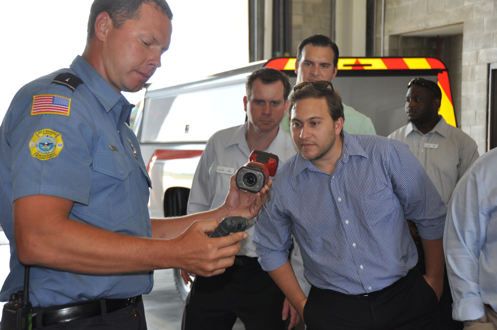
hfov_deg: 30.5
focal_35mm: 66
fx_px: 910
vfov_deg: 20.6
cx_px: 248
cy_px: 165
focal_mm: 44
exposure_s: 1/160
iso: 400
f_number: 4.5
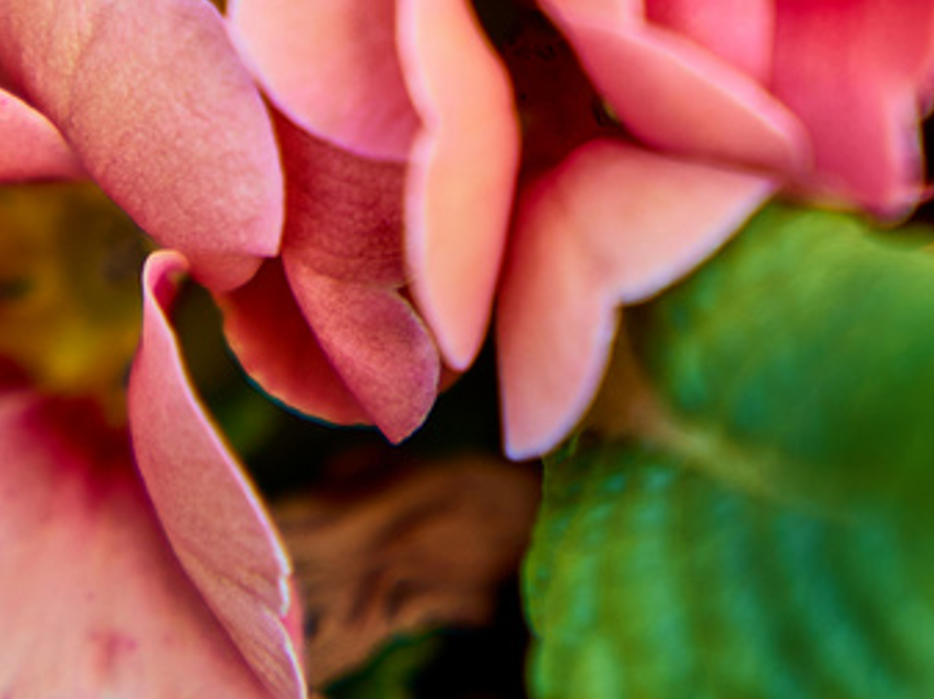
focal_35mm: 346
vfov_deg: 4.3
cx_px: 625
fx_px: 9329
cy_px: -276
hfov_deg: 5.7
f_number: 2.8
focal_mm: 75
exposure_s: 1/160
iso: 100
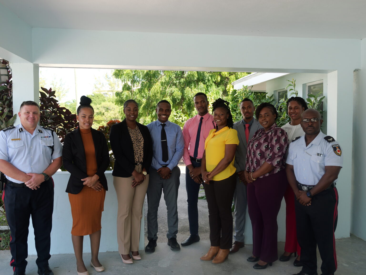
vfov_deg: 44.2
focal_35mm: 32
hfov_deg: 56.8
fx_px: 338
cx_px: 183
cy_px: 138
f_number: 3.5
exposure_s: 1/160
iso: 100
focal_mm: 16
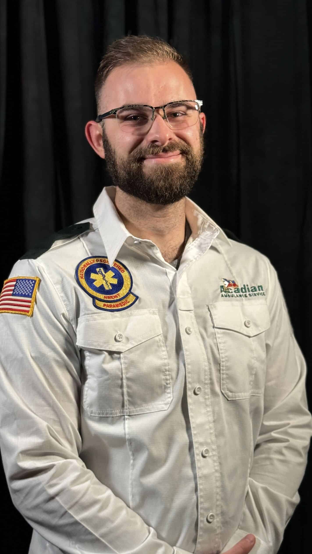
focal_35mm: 53
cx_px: 147
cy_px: 281
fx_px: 779
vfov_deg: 39.2
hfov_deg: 22.6
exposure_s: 1/60
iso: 160
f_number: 1.78
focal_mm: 6.76
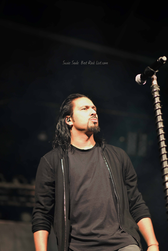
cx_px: 84
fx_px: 594
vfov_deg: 23.9
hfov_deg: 16.1
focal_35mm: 85
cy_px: 126
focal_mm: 85
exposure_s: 1/125
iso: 1250
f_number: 2
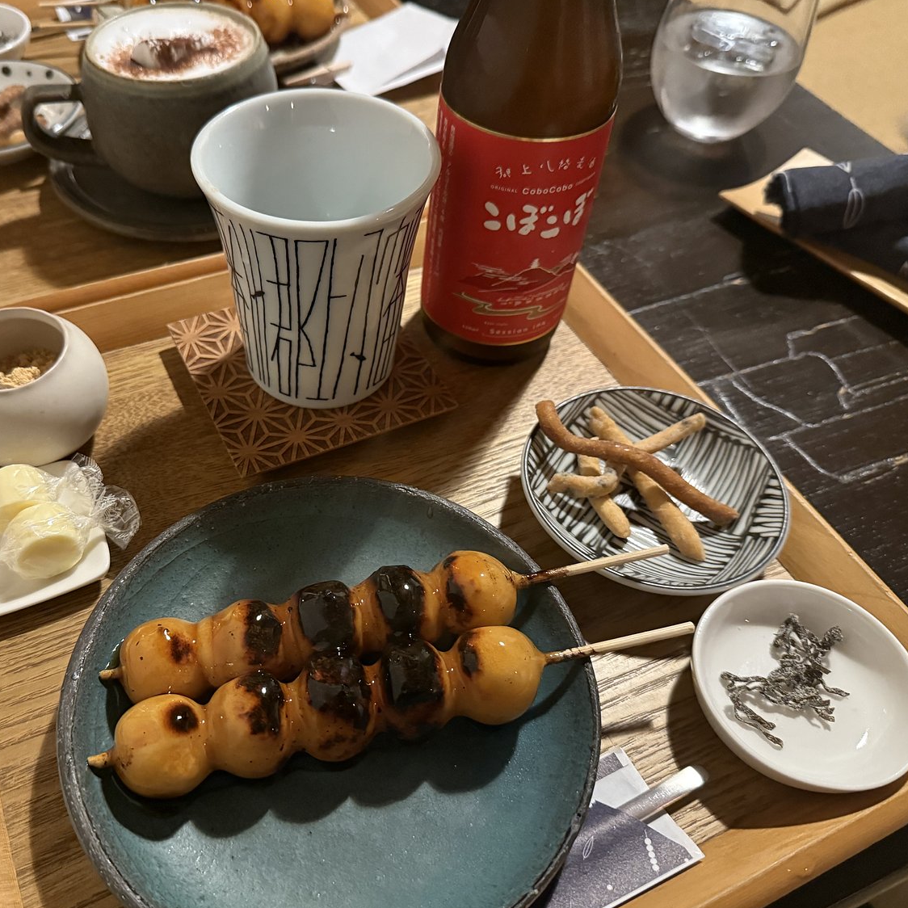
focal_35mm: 29
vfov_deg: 55.6
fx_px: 861
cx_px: 356
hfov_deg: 55.2
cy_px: 448
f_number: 1.78
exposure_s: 1/30
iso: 800
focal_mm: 6.76
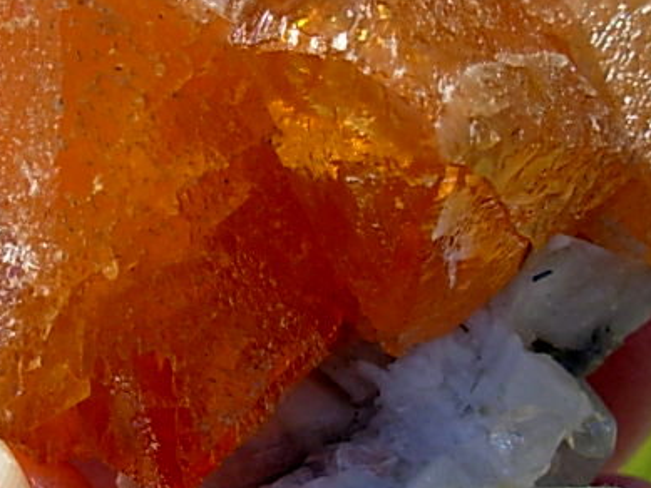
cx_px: 336
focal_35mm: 100
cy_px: 236
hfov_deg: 19.6
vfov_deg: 14.8
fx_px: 1881
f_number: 2.9
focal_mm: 6.3
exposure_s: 1/443
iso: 50
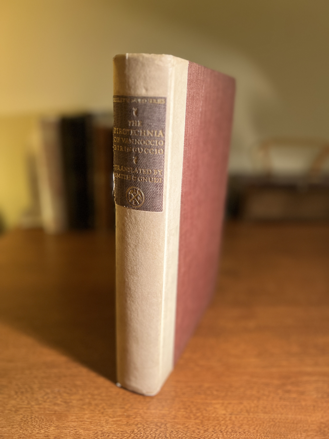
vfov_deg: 67.3
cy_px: 220
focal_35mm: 26
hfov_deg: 53.1
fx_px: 329
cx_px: 164
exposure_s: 1/60
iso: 160
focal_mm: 5.7
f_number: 1.5
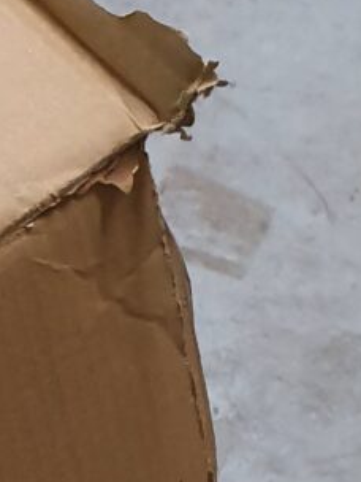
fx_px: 2030
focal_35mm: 146
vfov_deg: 13.3
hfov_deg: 8.8
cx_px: -610
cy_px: 505
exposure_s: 1/50
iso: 200
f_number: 2.4
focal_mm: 4.32
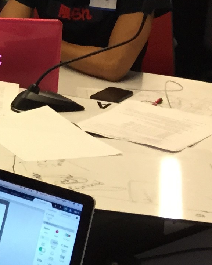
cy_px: -55
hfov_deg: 10.3
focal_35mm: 128
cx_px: -305
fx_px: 1005
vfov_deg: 14.5
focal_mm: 4.15
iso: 125
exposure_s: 1/30
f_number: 2.2
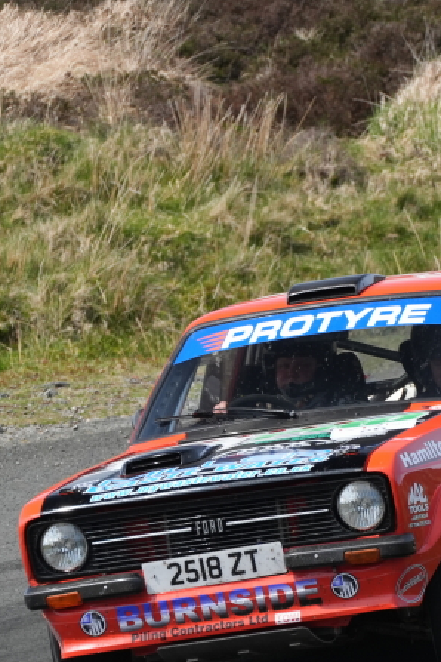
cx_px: 366
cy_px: 403
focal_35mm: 805
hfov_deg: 1.7
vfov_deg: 2.6
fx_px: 14791
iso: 1000
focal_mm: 400
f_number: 11
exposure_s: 1/500
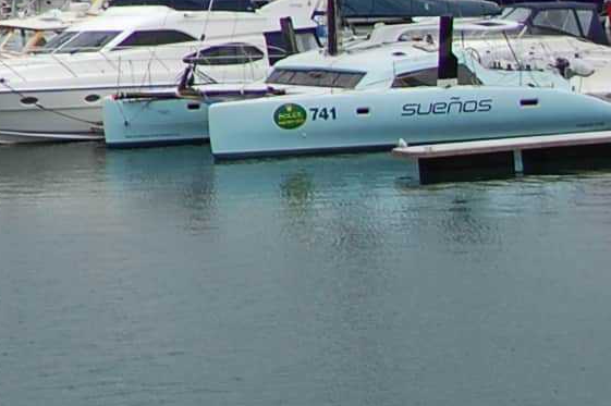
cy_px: -489
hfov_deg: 10.5
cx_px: -696
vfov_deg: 7.4
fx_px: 3001
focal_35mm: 177
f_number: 8
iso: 200
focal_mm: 22
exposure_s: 1/250
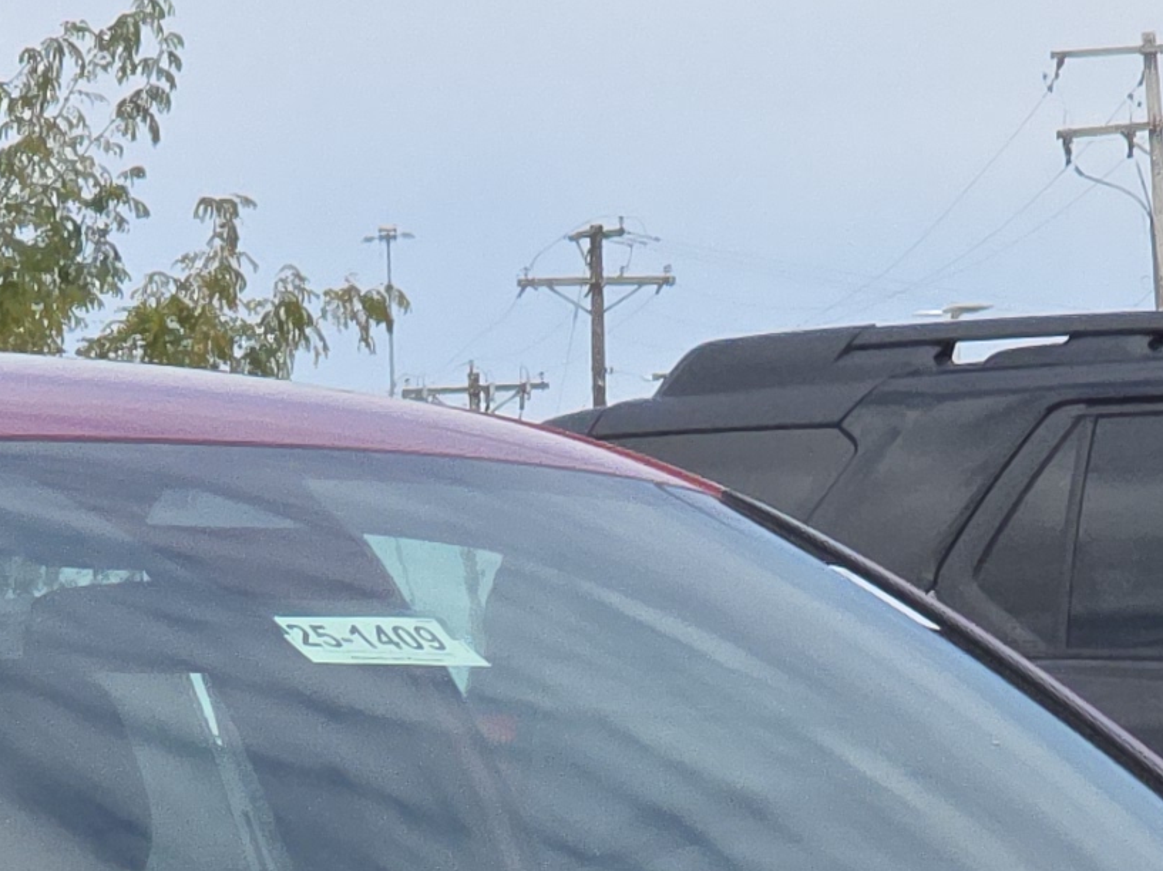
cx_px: 243
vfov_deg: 4.3
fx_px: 11351
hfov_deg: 5.9
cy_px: 1675
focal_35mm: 338
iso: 50
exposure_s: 1/1728
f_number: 2.4
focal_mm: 7.9
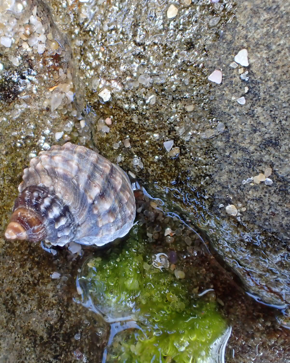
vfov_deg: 45.8
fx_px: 429
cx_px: 108
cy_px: 179
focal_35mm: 40
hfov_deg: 37.1
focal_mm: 5.5
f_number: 3.2
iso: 250
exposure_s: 1/125
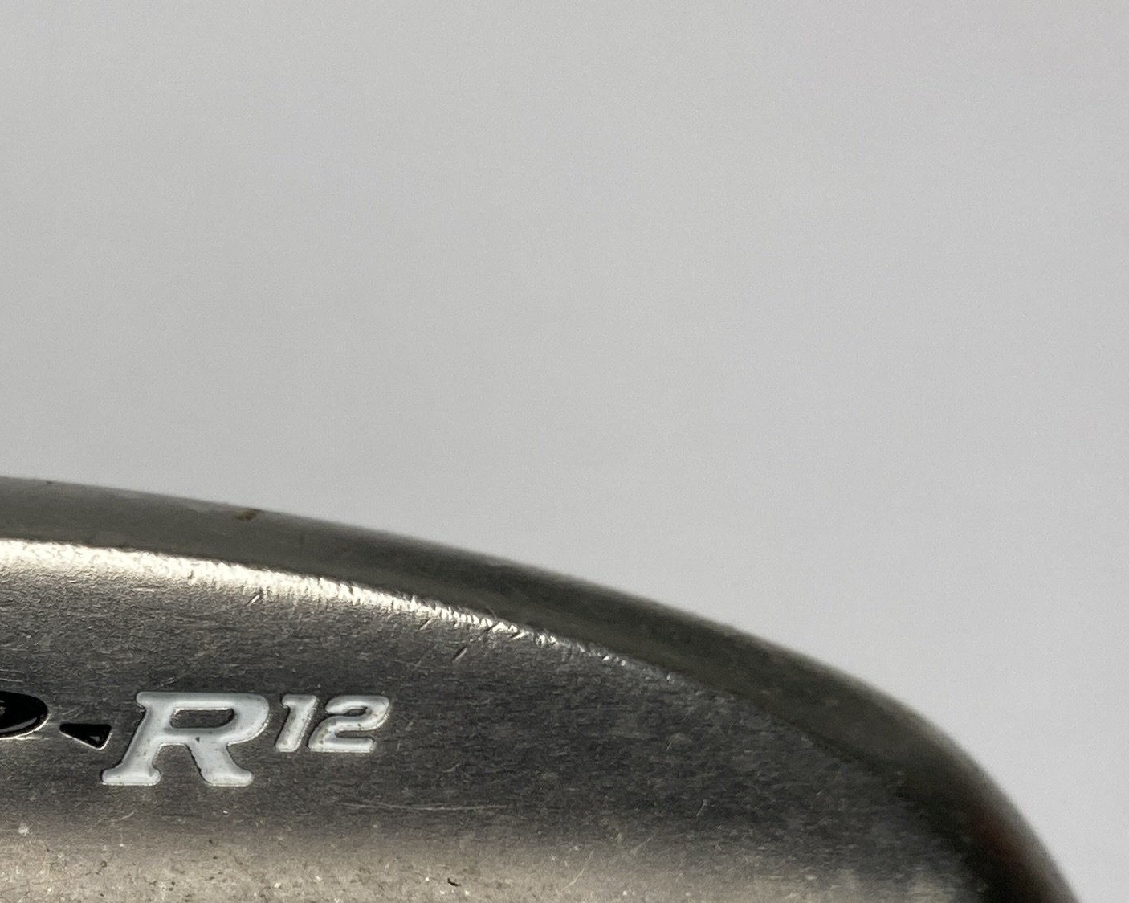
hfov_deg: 26.1
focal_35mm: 70
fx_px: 2338
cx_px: 68
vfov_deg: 20.6
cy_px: 1041
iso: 32
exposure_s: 1/431
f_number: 1.8
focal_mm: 4.25
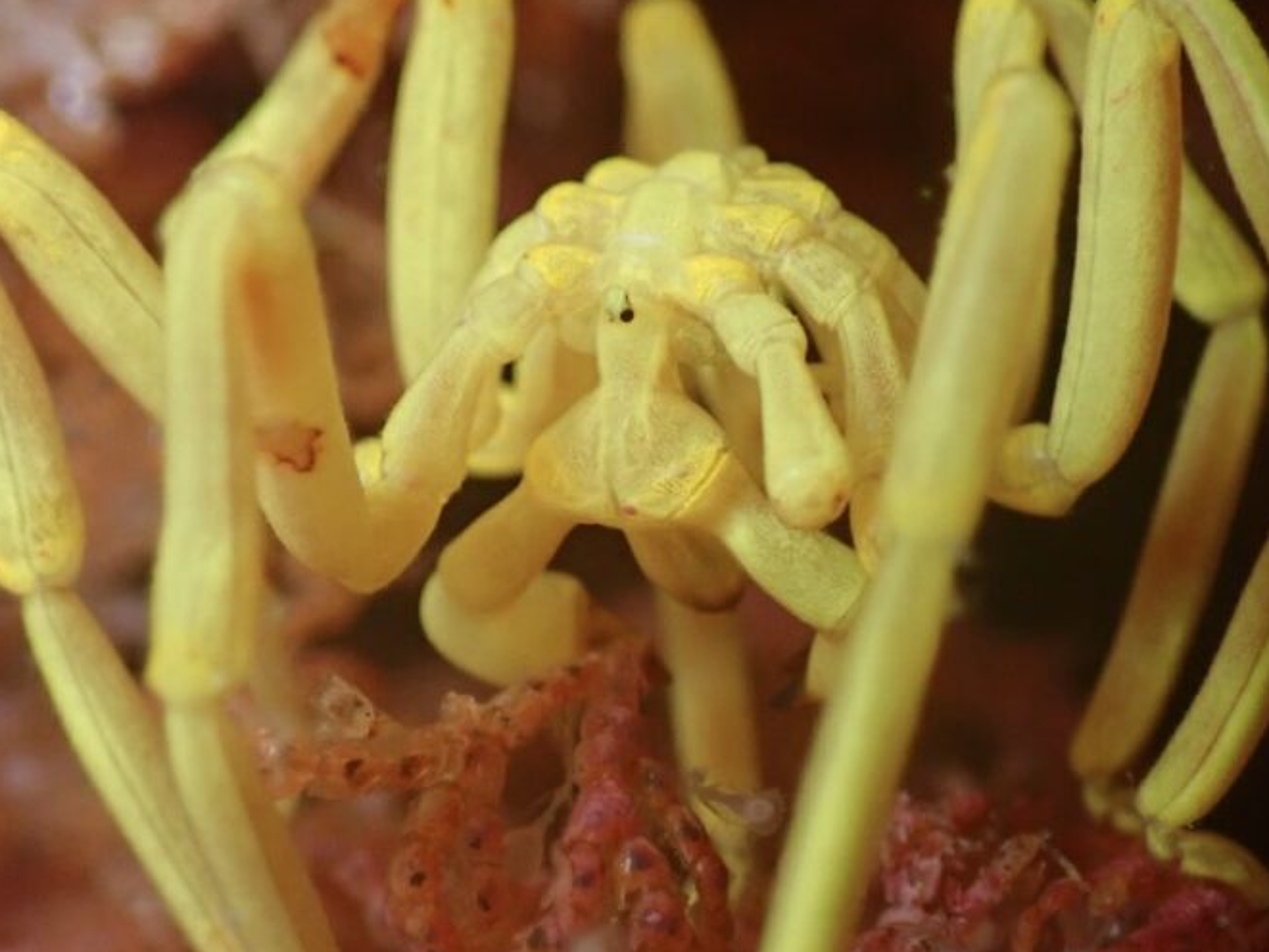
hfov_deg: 15.5
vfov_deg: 11.7
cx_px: 541
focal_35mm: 127
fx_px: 4657
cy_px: 541
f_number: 13
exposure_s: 1/80
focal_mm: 14.62
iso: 400
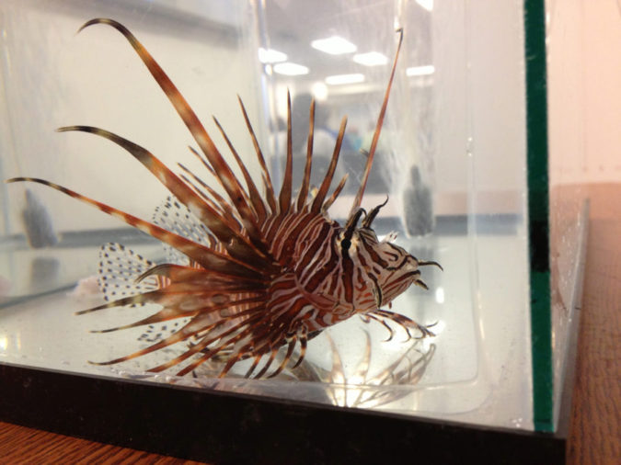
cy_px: 232
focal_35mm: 33
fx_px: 592
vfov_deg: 42.9
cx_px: 310
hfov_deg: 55.4
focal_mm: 4.13
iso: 160
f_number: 2.4
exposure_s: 1/20
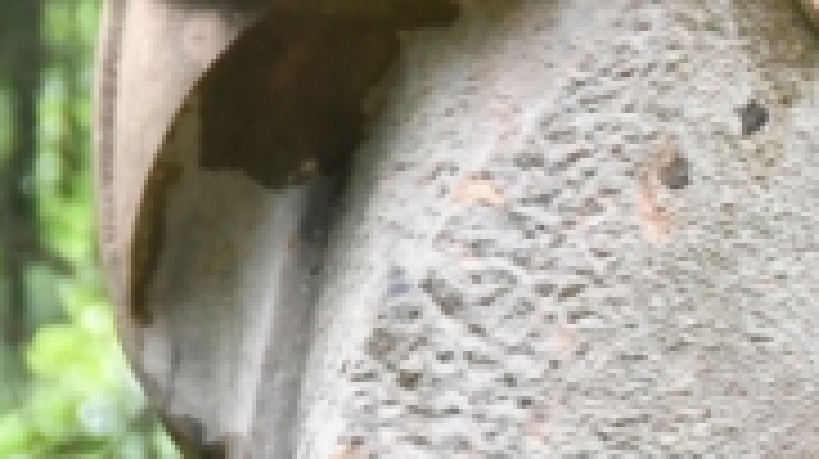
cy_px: -86
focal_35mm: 995
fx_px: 21589
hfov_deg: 2.2
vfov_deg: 1.2
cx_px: 1278
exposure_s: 1/250
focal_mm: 150
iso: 2800
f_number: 5.6
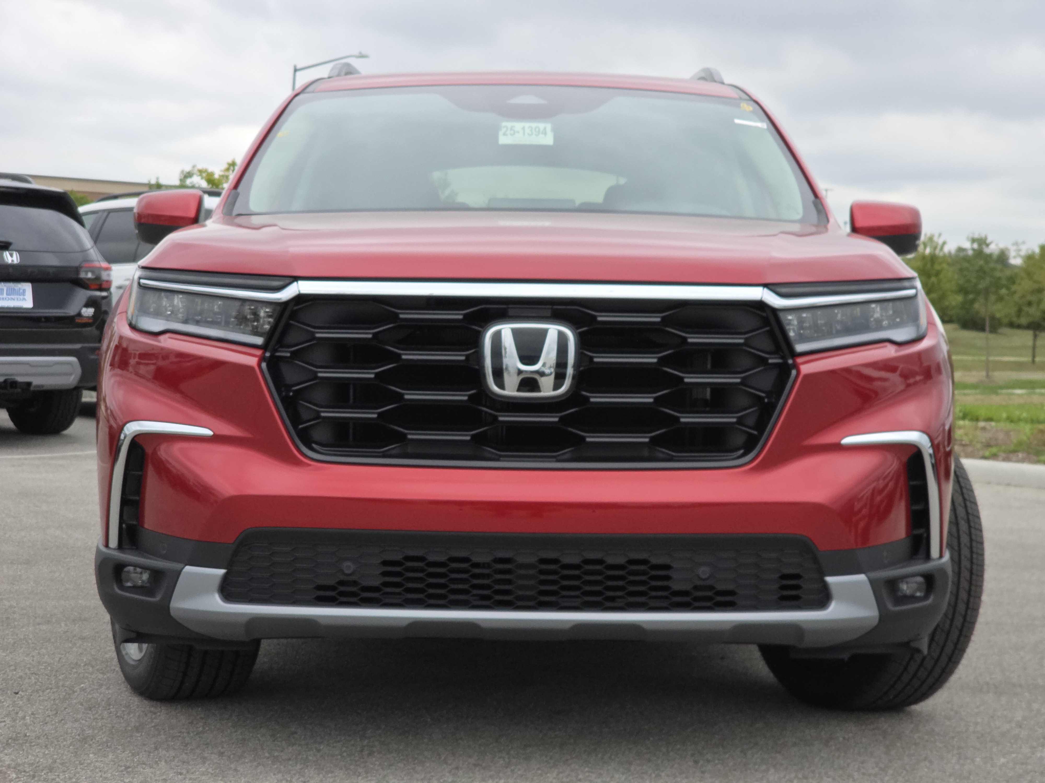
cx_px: 522
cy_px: 392
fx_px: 2083
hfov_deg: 28.2
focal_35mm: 69
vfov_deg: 21.3
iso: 50
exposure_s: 1/734
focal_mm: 7.9
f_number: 2.4
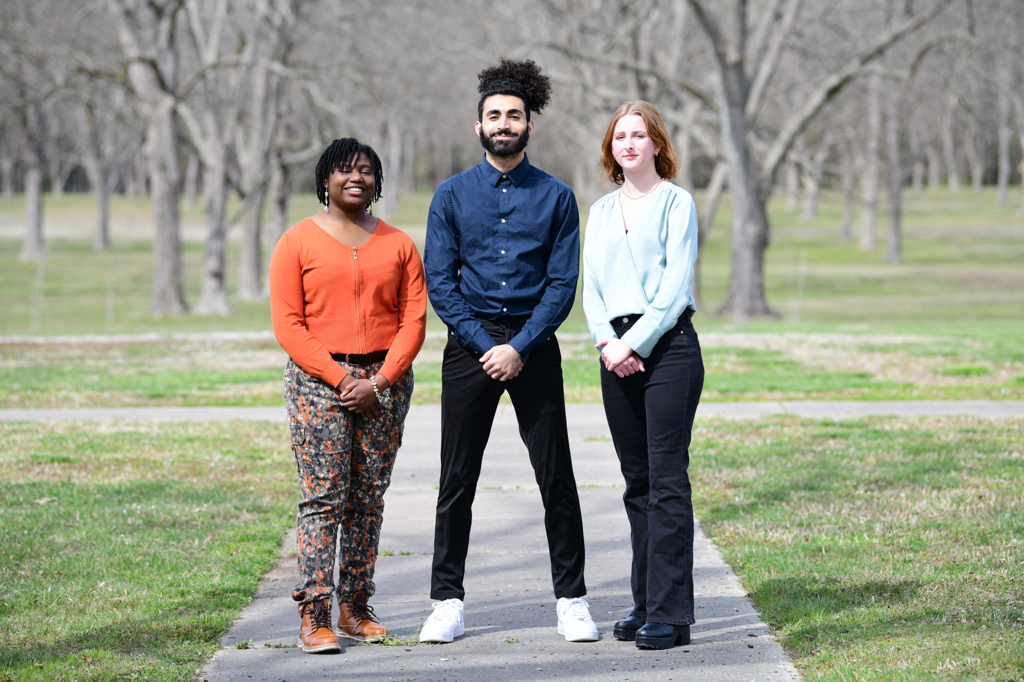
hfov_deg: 15.2
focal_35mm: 135
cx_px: 512
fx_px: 3840
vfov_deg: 10.2
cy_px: 341
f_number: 4
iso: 100
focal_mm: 135
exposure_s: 1/400
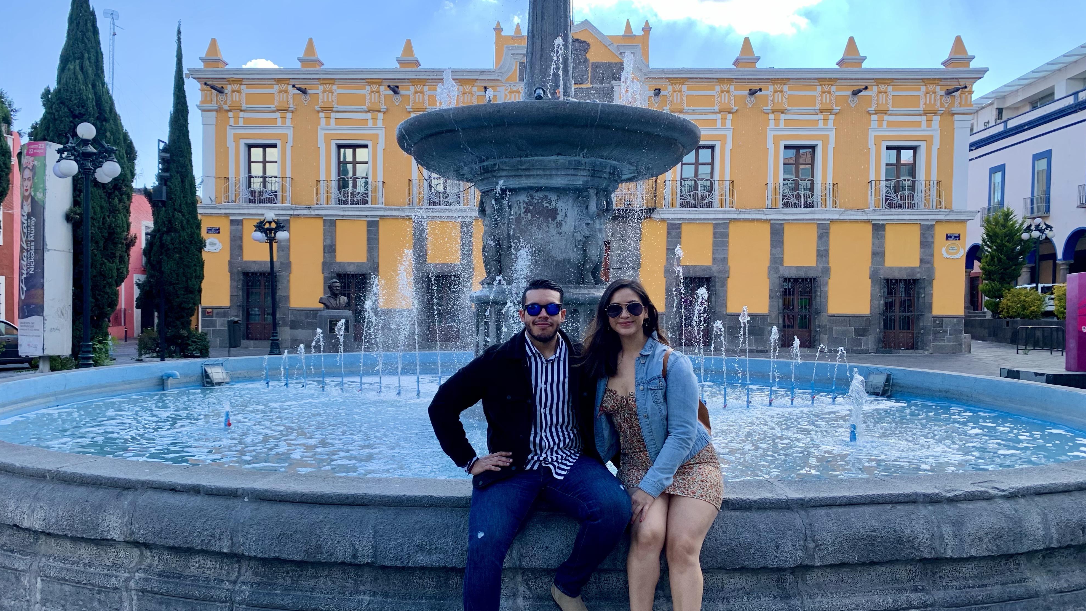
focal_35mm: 29
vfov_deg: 40.1
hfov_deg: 66.1
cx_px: 533
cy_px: 336
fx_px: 835
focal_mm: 4.25
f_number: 1.8
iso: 25
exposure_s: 1/488
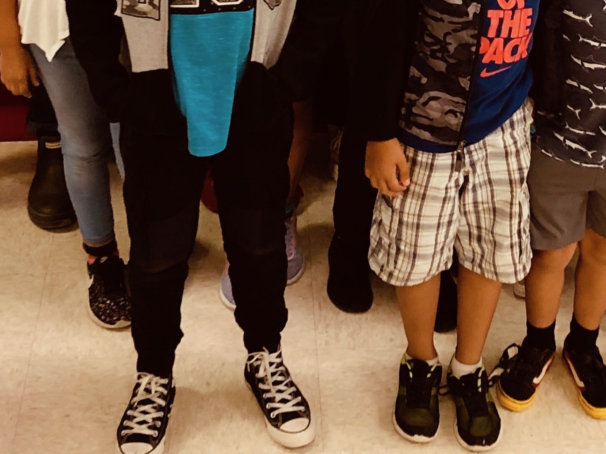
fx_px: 1523
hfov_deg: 22.5
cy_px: -103
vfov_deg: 16.2
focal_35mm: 87
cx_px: 366
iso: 50
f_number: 1.8
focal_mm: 4
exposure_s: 1/15
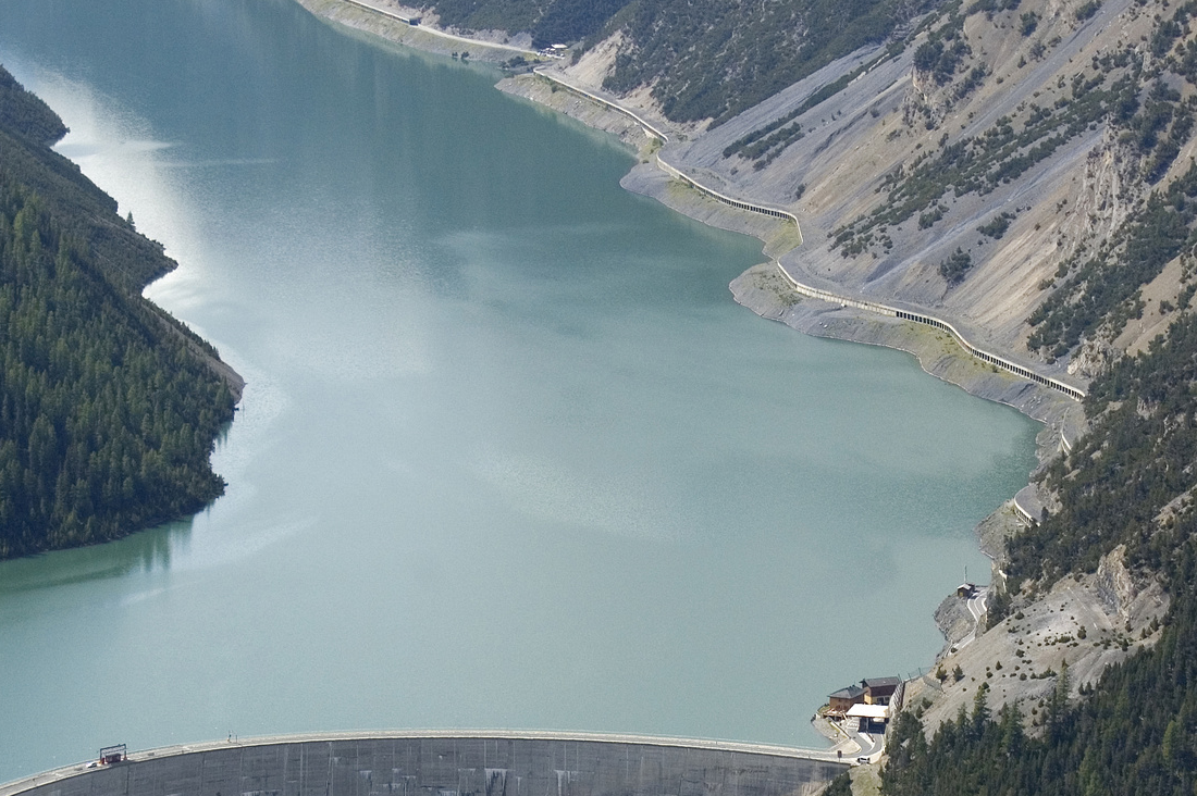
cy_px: 577
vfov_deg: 8.8
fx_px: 5150
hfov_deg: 13.3
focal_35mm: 155
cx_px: 653
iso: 320
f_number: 4.5
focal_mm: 70
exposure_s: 1/3000
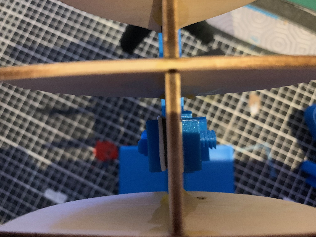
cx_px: 158
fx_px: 237
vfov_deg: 53.1
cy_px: 118
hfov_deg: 67.3
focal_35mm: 26
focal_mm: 4.25
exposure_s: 1/25
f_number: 1.8
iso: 640
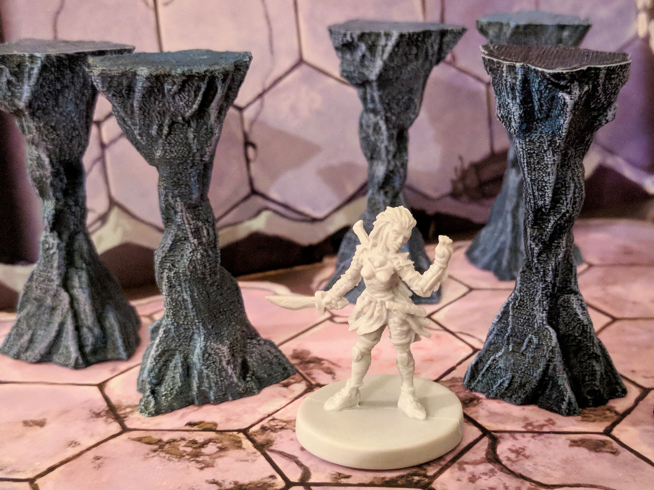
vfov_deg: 53.1
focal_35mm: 26
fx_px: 491
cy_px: 245
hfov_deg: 67.3
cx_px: 327
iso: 1081
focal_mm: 4.67
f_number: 2
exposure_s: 1/30
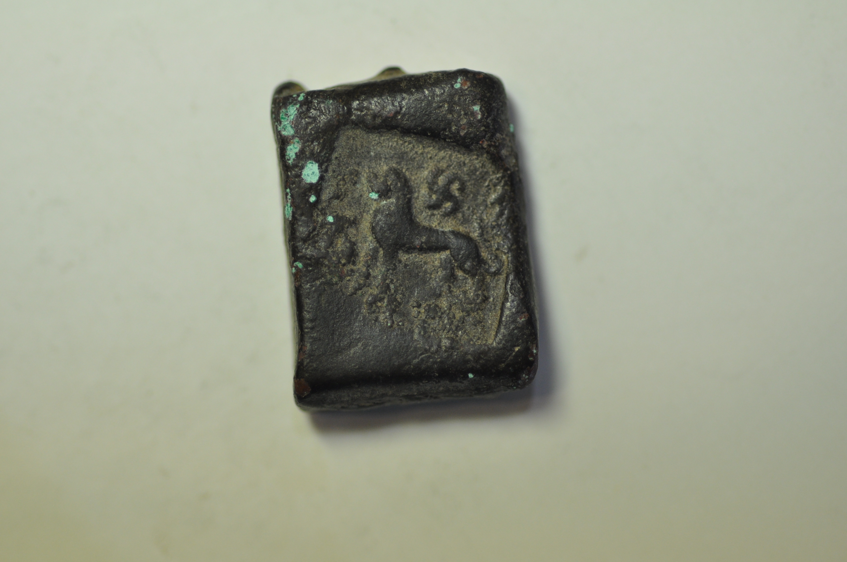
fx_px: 2115
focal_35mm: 90
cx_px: 424
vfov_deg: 15.2
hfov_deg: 22.6
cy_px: 281
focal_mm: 60
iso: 640
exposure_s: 1/250
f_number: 4
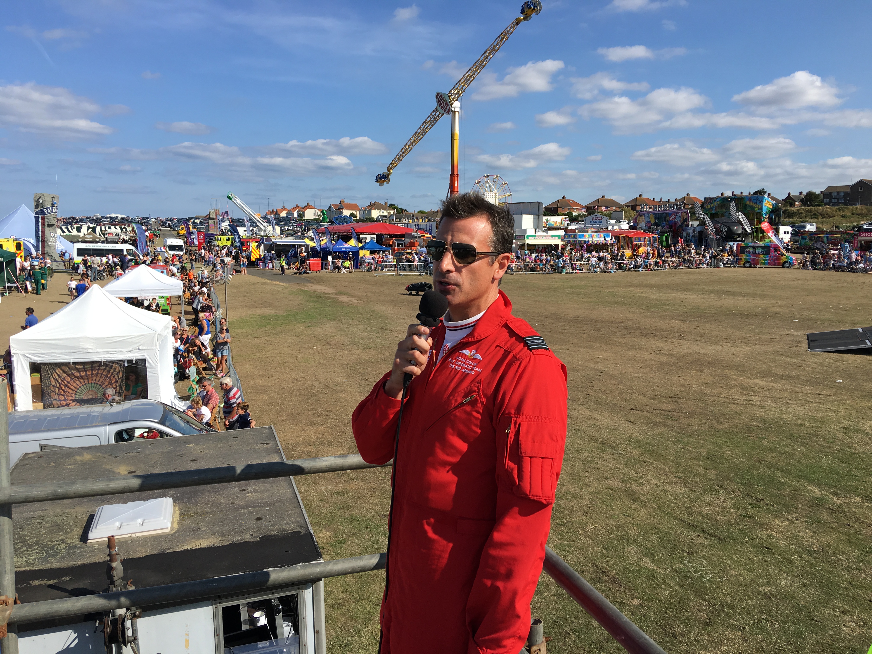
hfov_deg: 61.7
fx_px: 731
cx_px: 436
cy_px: 327
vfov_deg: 48.2
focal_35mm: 29
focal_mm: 4.15
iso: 25
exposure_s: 1/1479
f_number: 2.2
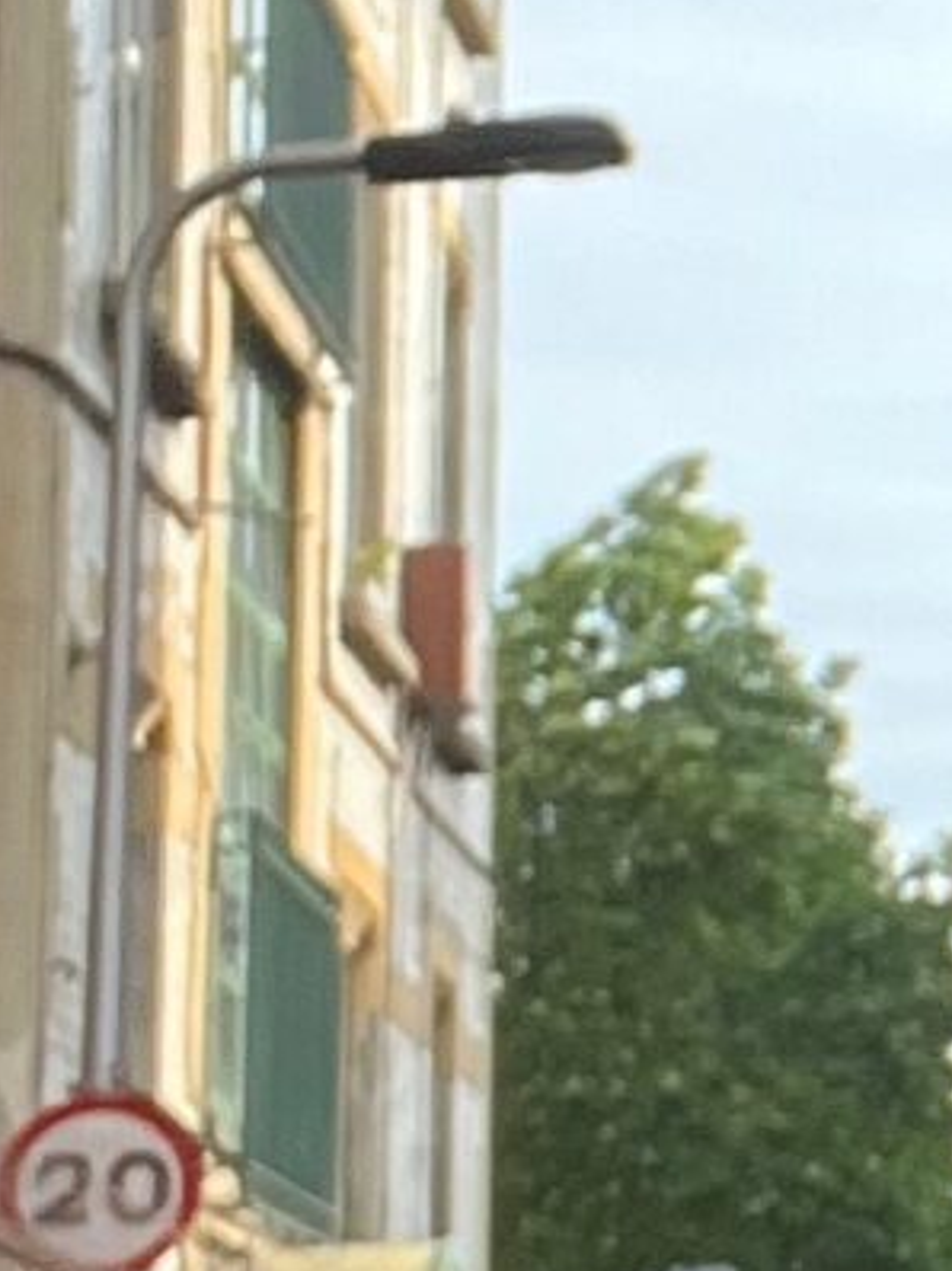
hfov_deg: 6.9
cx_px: 2830
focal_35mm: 193
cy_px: 390
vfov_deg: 10.2
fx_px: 7085
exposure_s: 1/189
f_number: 2.2
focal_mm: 2.71
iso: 32
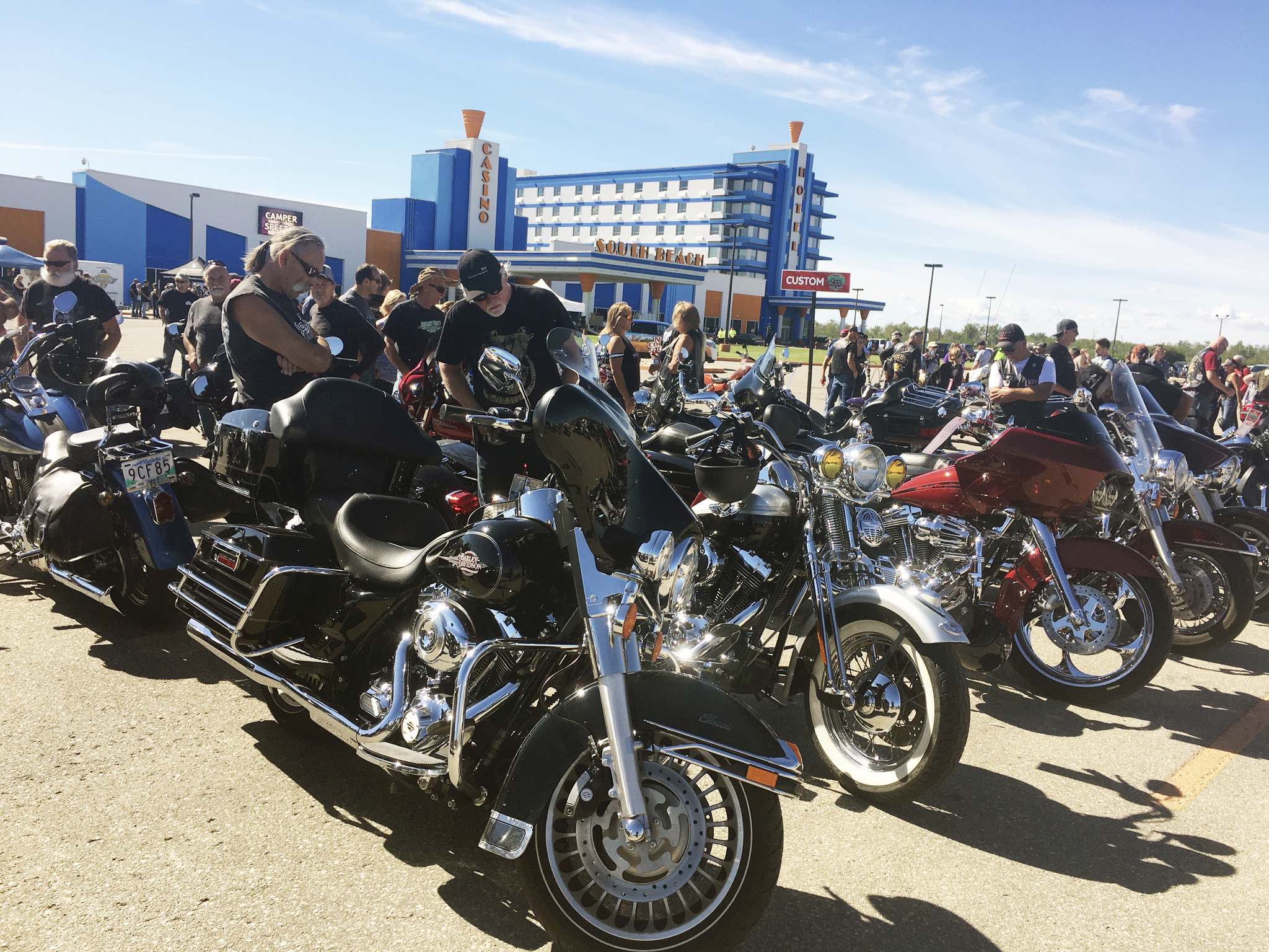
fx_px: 1063
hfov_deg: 61.7
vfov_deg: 48.2
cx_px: 634
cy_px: 476
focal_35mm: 29
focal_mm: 4.15
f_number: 2.2
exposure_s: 1/1183
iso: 25
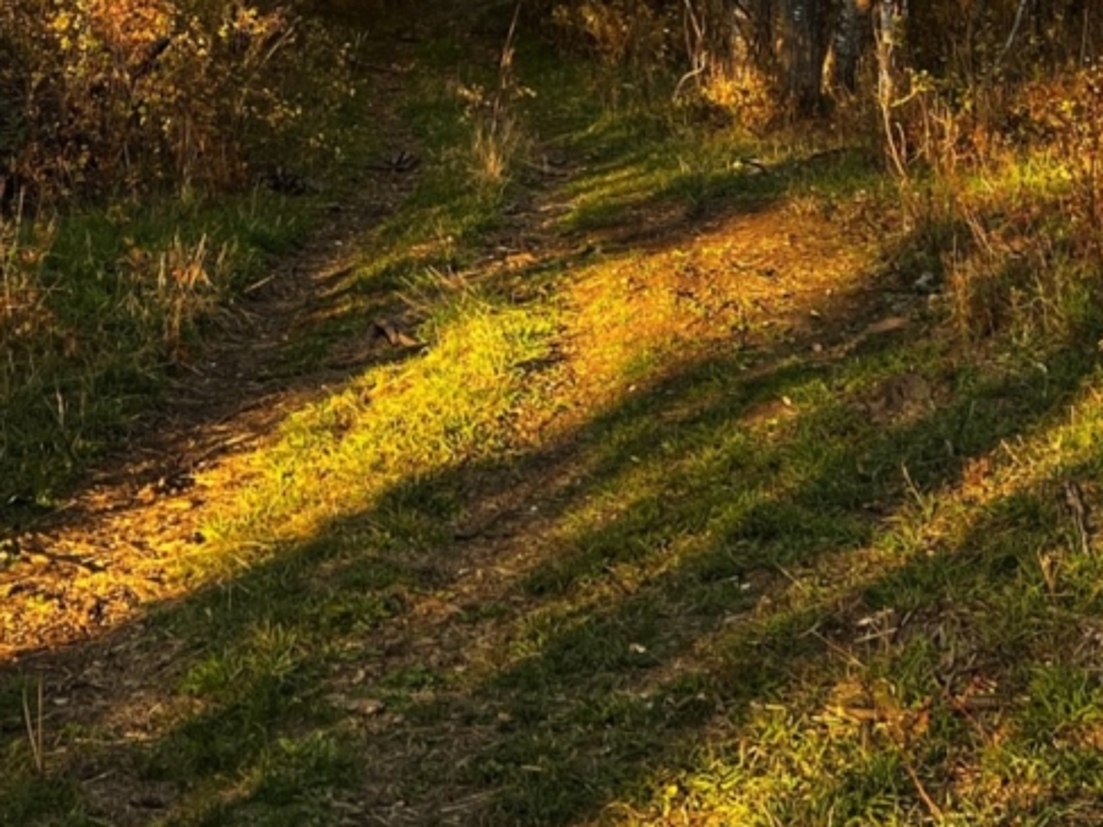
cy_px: -428
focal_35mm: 82
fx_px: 2612
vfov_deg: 16.4
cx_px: 349
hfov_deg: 23.7
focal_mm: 5.7
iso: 50
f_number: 1.5
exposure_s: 1/473
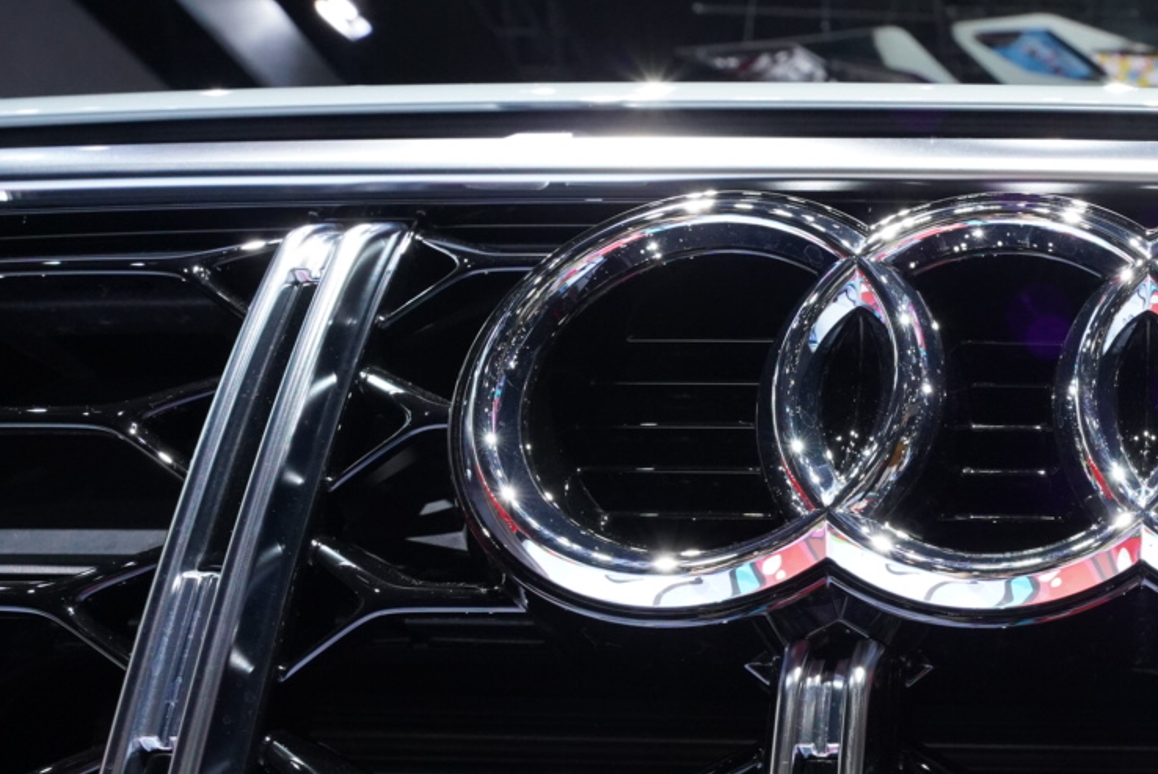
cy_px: 617
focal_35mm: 46
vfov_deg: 28.7
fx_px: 1480
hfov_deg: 37.2
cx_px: 1216
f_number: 11
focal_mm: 21
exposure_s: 1/125
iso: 3200
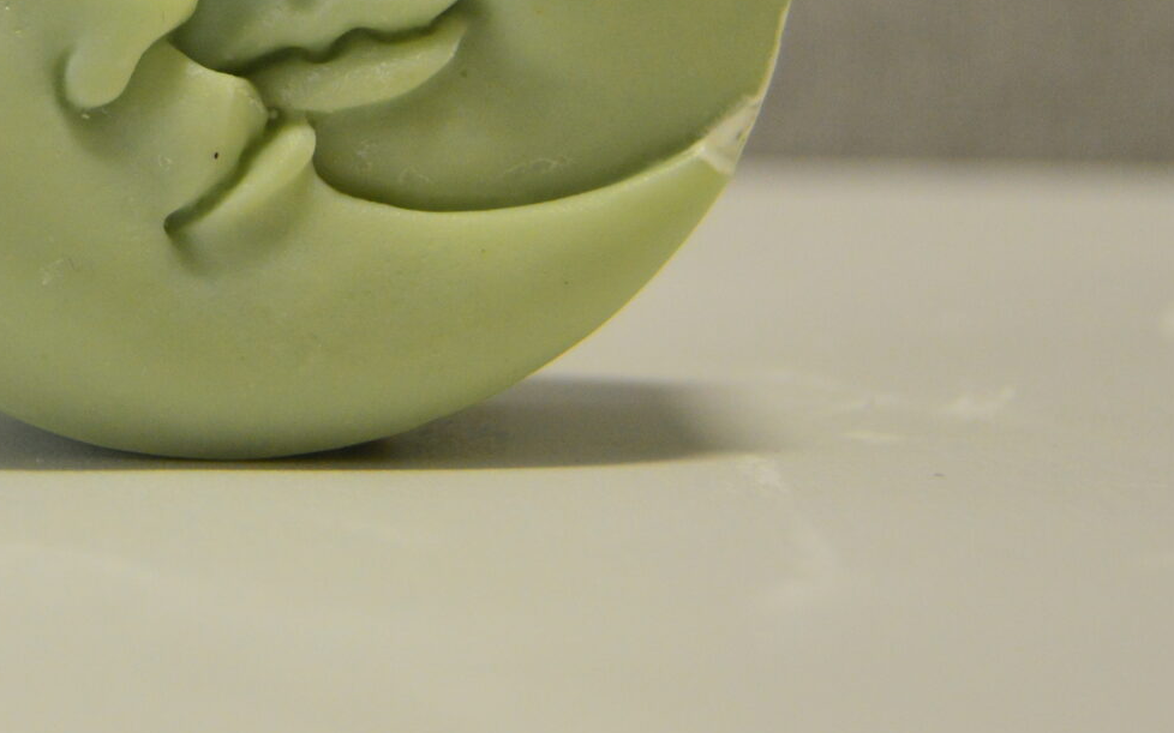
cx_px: 83
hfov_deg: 17.1
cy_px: -139
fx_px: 3839
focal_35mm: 120
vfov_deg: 10.7
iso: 800
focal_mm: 30
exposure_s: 1/50
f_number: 4.2
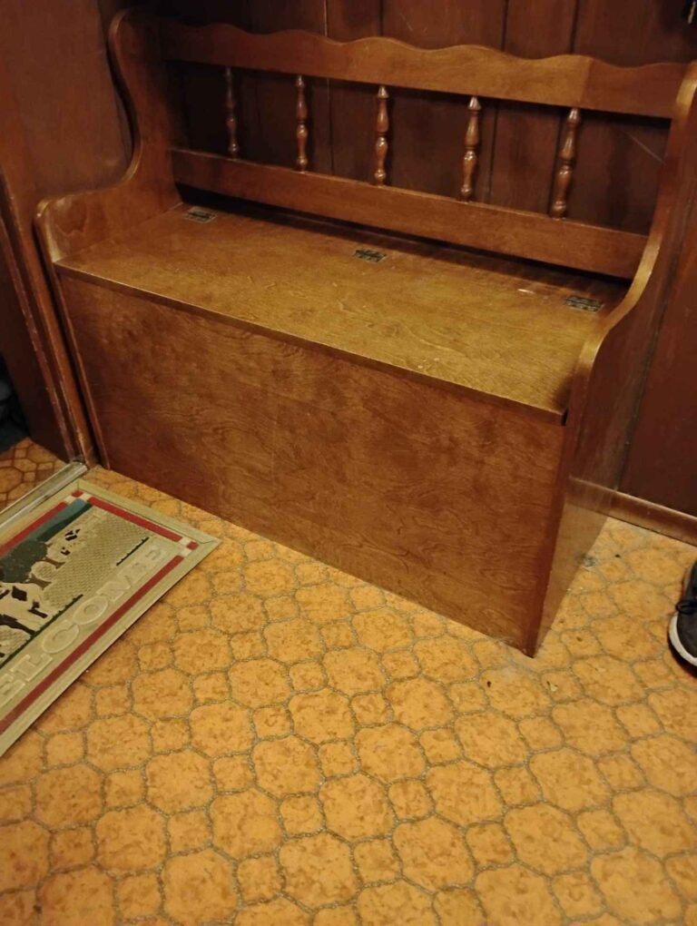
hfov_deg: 49.9
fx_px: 750
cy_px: 463
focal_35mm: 28
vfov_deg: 63.4
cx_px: 348
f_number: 1.8
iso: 3819
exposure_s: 1/20
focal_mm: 4.26
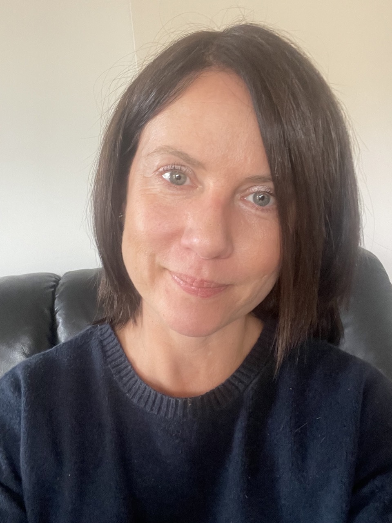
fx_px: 453
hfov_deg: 46.8
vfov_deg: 60.0
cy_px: 262
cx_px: 196
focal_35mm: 30
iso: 320
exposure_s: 1/33
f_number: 2.2
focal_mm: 2.71
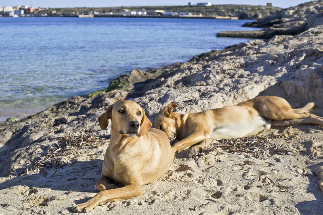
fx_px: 448
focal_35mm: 50
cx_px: 162
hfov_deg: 39.6
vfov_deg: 27.0
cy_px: 108
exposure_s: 1/800
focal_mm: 50
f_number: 8
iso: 200
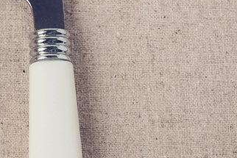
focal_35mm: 250
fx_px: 1646
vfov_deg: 5.5
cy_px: -16
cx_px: -474
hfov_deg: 7.3
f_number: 8
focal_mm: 25.4
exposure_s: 1/55
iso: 250
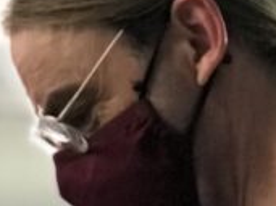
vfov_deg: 4.3
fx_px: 2717
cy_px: 439
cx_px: -171
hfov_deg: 5.7
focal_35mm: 341
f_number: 2.8
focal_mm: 6.6
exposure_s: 1/60
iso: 320
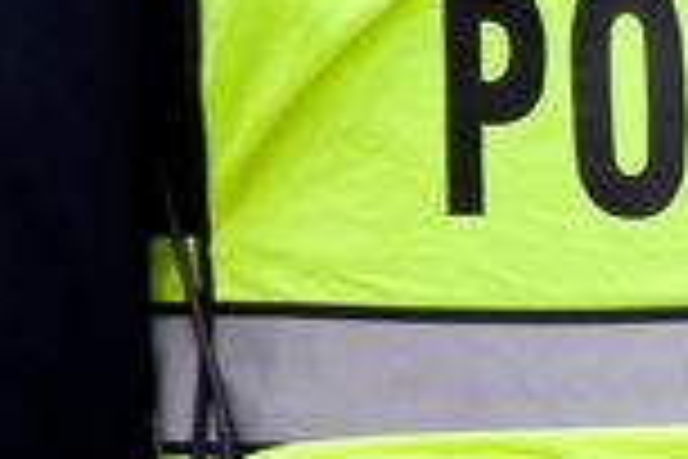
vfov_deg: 1.5
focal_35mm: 917
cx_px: 1459
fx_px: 17524
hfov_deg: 2.2
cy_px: 497
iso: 100
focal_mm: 110
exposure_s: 1/50
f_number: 8
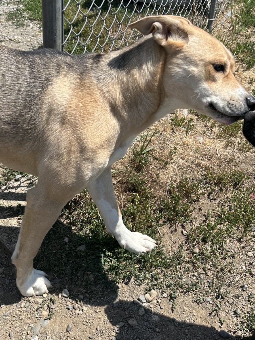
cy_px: 117
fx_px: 403
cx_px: 148
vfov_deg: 45.2
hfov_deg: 35.1
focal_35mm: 41
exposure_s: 1/3356
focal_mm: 6.86
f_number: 1.78
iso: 80
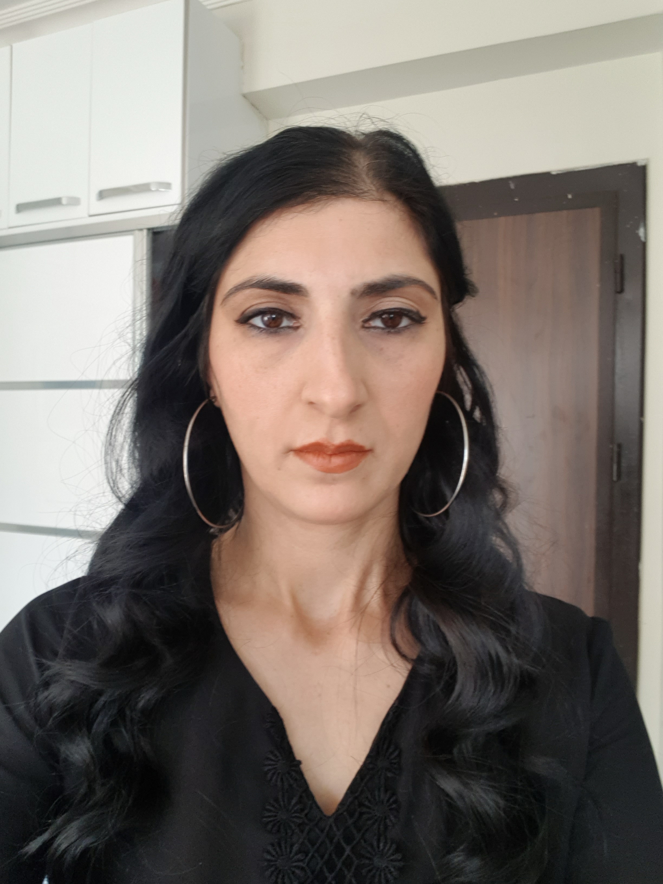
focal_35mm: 25
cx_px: 332
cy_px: 442
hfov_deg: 54.9
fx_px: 638
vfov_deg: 69.4
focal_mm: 2.95
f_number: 1.7
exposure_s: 1/50
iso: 80
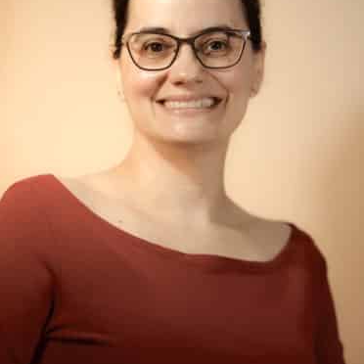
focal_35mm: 109
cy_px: 105
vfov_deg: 15.9
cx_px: 182
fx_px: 1297
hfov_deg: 16.0
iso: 320
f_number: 2.2
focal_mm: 85
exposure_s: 1/160
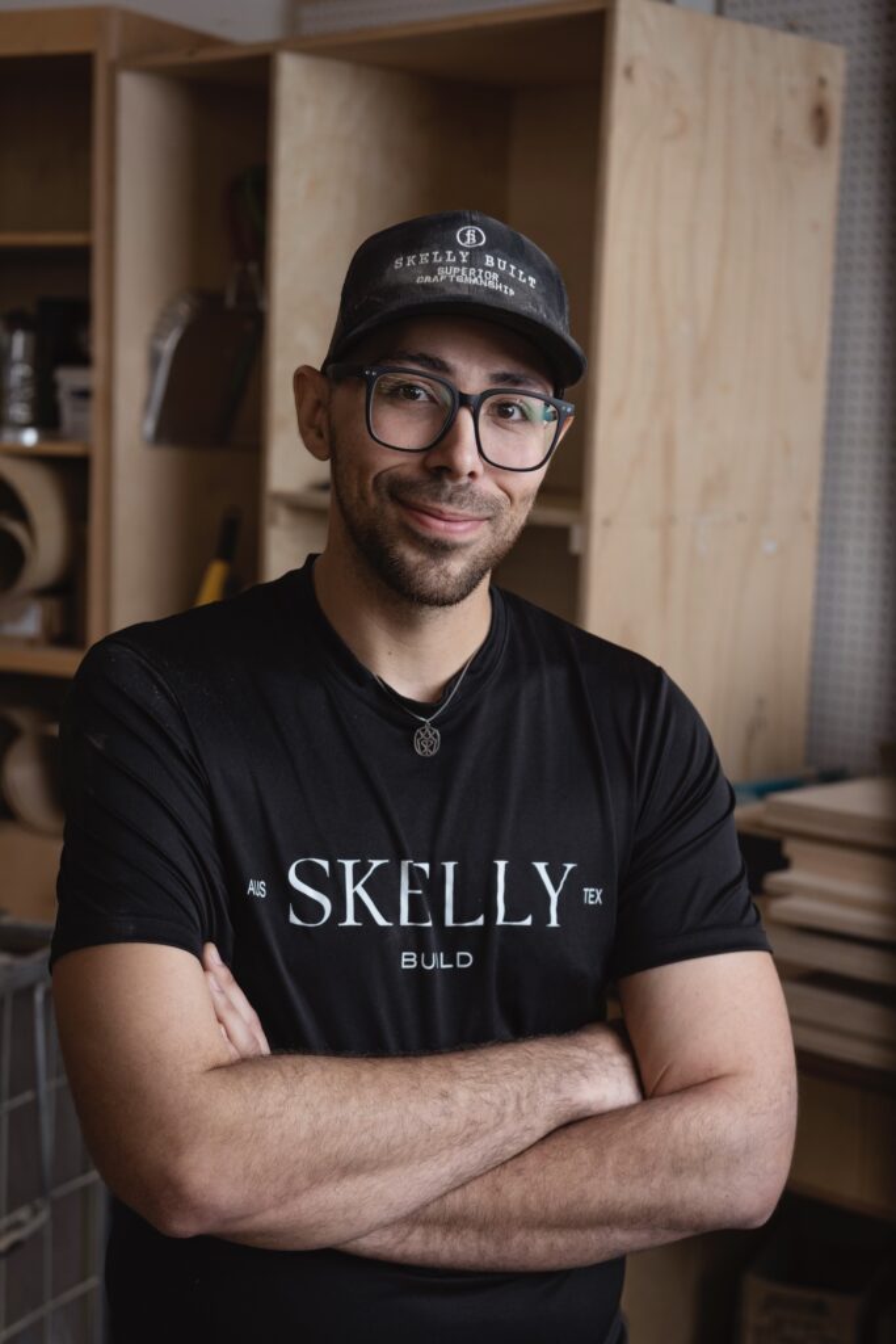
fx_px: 2164
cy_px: 672
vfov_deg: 34.5
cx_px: 448
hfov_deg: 23.4
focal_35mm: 58
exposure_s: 1/250
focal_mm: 58
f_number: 4.8
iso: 280
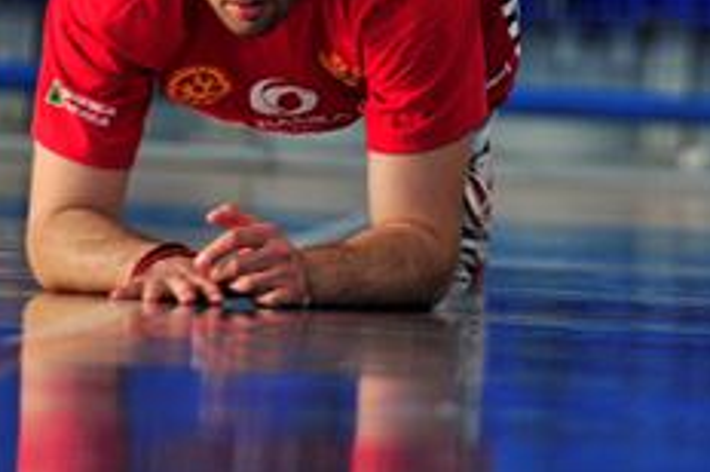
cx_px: 422
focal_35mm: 611
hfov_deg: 3.4
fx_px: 12033
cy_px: 57
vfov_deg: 2.2
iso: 640
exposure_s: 1/500
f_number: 2.8
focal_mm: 200
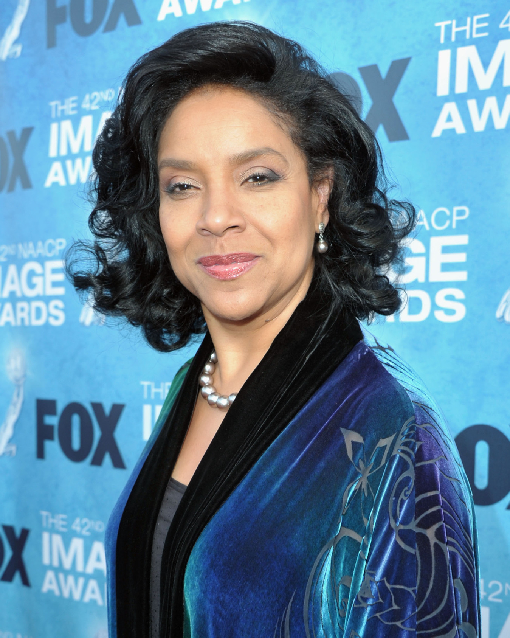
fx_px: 774
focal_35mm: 41
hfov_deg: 36.5
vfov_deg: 44.6
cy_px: 379
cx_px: 257
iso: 400
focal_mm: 36
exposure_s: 1/250
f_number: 6.3
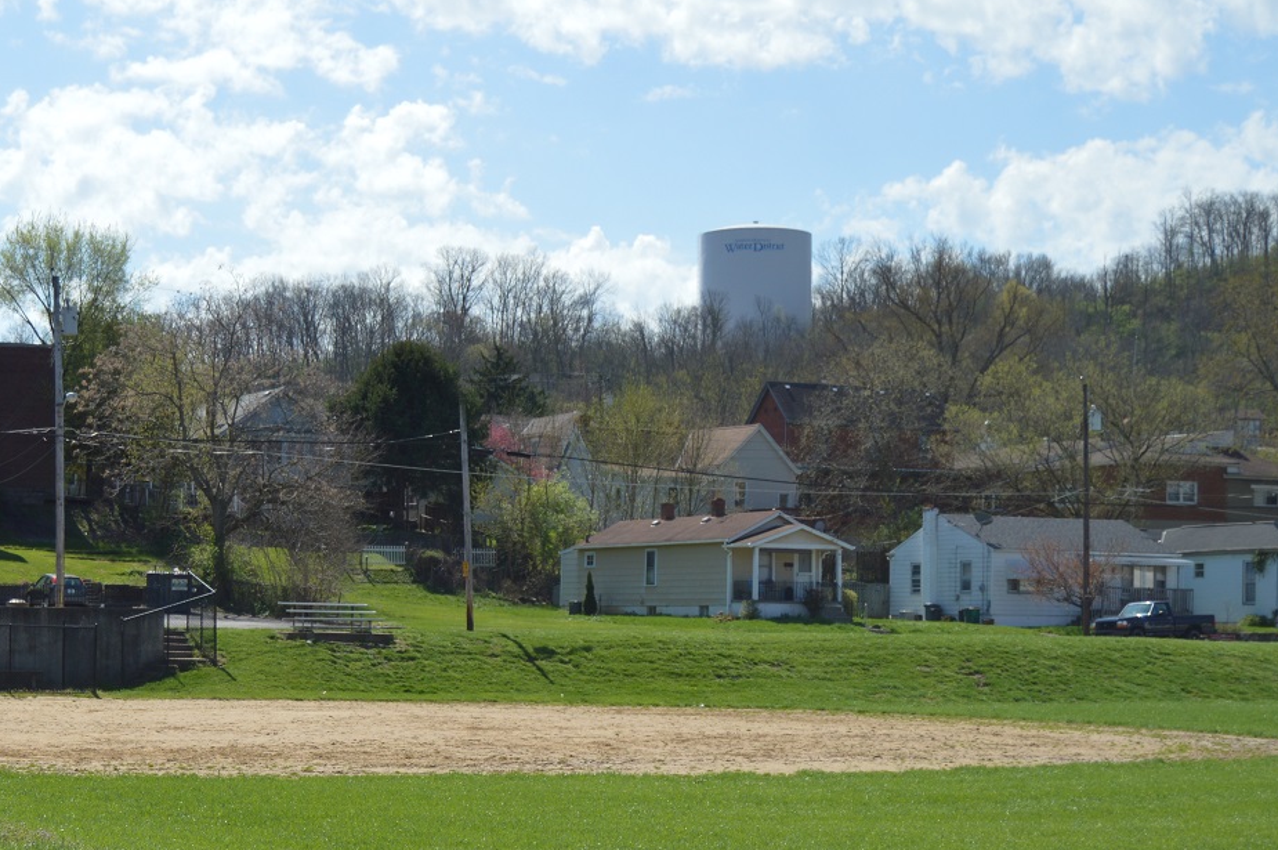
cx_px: 341
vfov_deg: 18.5
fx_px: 2589
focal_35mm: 73
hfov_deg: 27.4
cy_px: 663
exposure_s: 1/1000
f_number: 4.2
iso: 100
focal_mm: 30
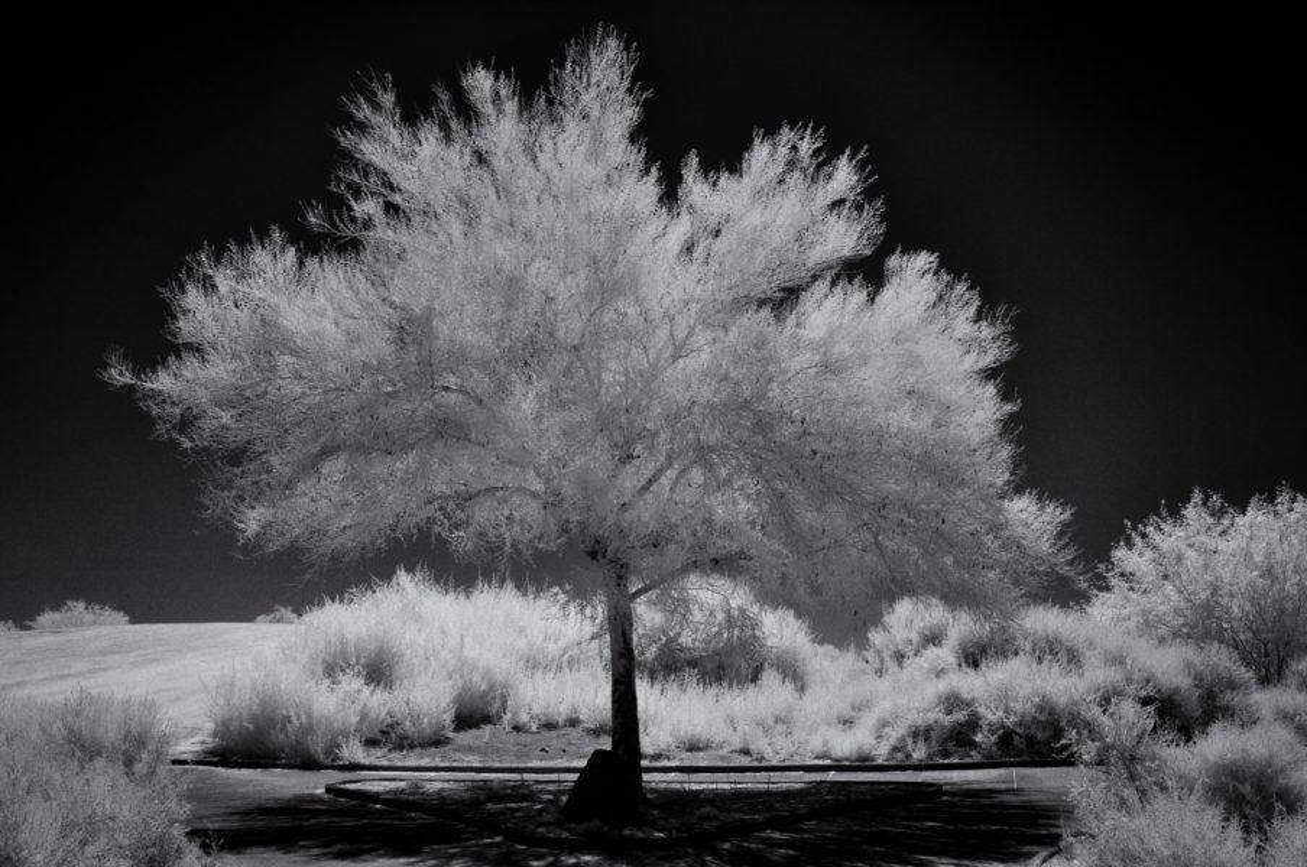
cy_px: 434
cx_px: 654
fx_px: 1903
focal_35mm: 52
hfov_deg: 37.9
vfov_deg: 25.7
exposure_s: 1/250
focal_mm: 35
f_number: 8
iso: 280
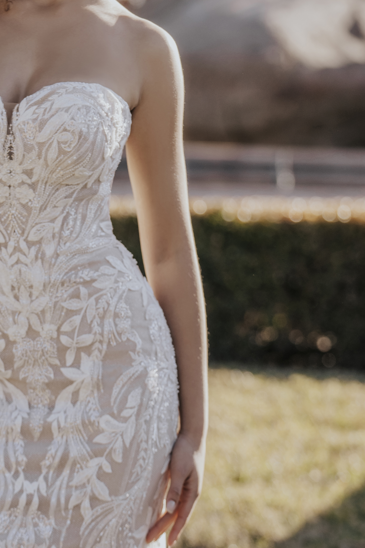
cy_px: 425
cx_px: 114
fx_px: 4335
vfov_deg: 7.2
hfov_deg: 4.8
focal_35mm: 285
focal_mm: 114
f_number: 3.2
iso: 160
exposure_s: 1/800
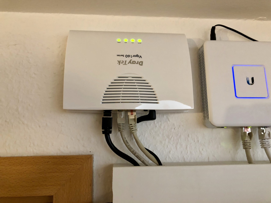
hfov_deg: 63.4
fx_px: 219
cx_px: 136
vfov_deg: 49.7
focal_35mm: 28
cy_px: 102
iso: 100
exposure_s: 1/13
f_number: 1.8
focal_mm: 3.99
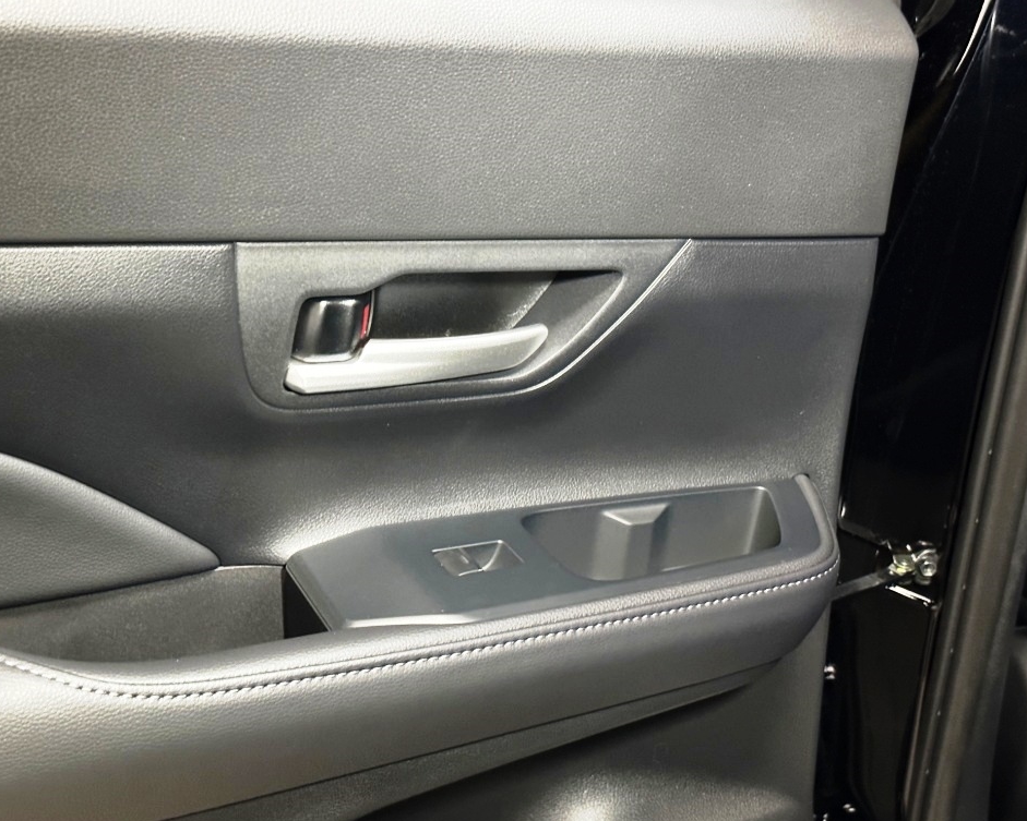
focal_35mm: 51
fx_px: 1550
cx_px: 513
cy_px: 416
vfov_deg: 29.7
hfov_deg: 36.7
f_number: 1.78
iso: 640
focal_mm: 6.86
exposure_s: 1/24
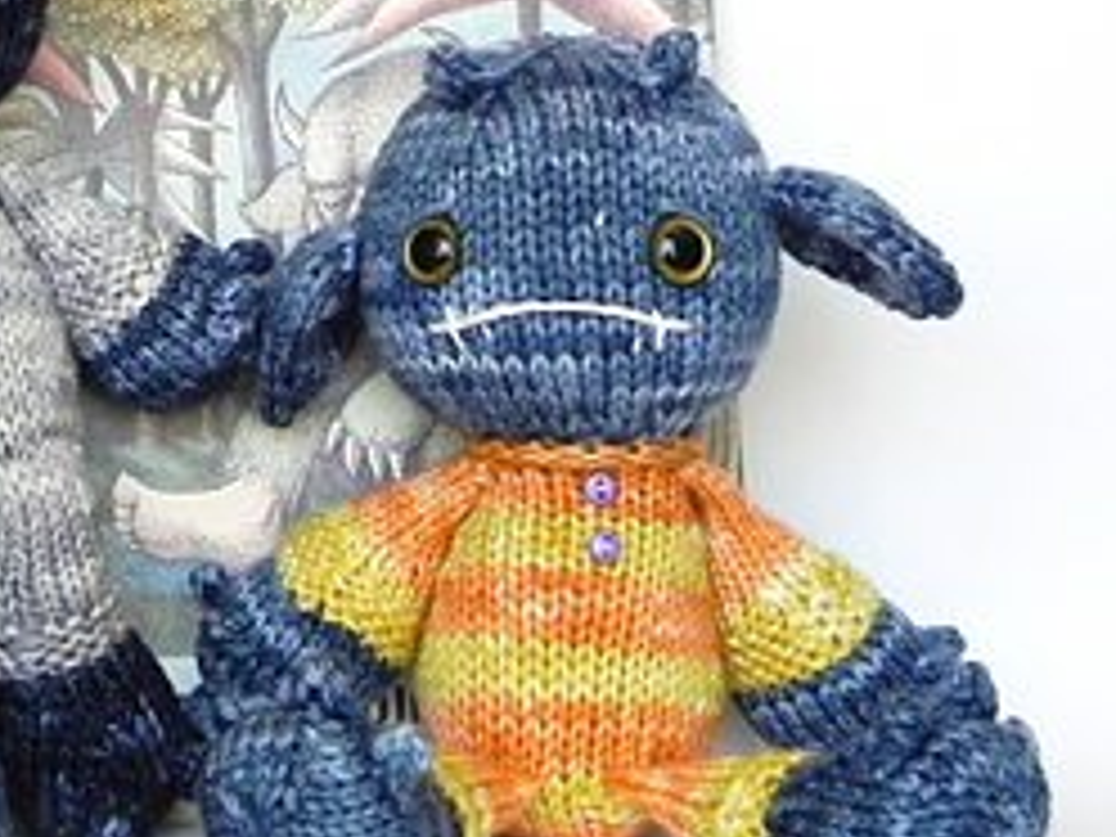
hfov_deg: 18.3
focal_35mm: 105
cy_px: 335
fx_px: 3385
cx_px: 32
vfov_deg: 14.1
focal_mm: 9.2
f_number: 3.5
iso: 160
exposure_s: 1/37.4
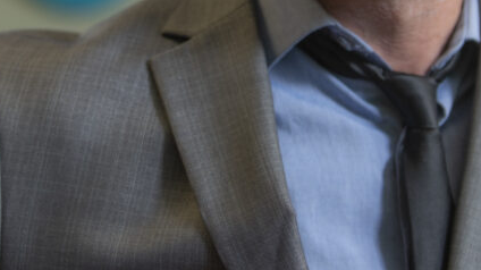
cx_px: 237
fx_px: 2422
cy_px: -67
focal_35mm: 190
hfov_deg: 11.3
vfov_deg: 6.3
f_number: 2.8
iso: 200
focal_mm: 75
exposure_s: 1/125
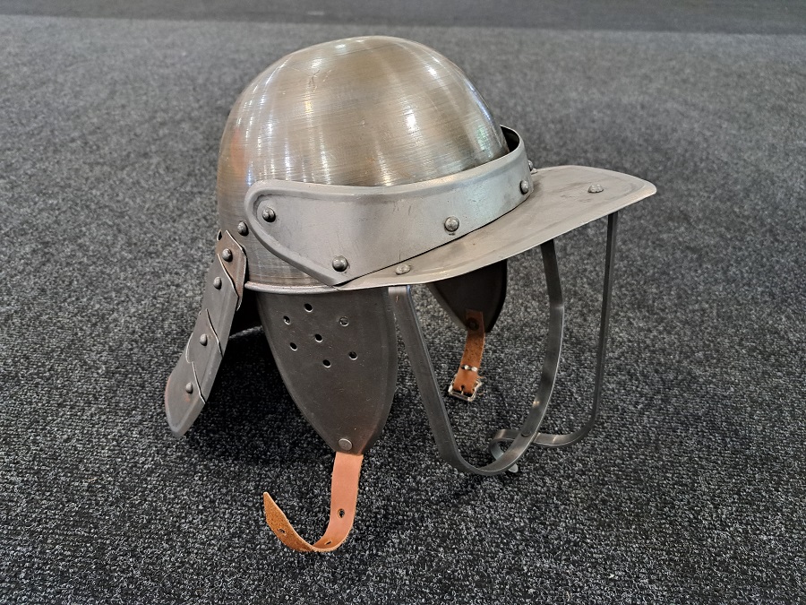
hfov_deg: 71.6
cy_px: 302
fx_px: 559
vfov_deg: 56.8
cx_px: 403
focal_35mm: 24
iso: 400
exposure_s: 1/33
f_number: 1.8
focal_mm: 5.23
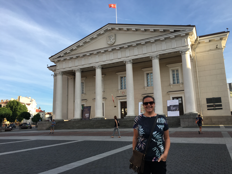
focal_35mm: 29
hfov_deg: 61.7
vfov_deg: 48.2
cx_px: 116
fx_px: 194
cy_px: 87
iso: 25
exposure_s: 1/651
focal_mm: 4.15
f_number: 2.2
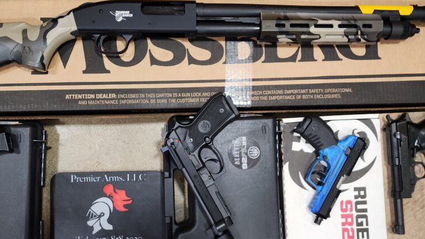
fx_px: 383
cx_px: 184
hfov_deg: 57.8
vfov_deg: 34.6
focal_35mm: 34
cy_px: 134
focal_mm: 6.4
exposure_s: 1/120
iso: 640
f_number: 1.8
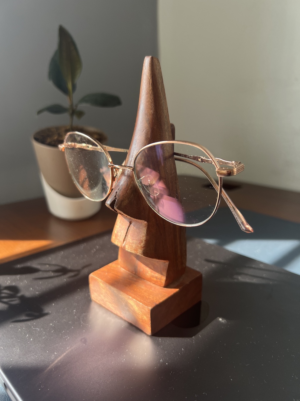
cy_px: 200
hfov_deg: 53.1
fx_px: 300
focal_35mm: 26
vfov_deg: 67.3
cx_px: 150
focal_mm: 5.7
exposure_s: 1/121
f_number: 1.5
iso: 64
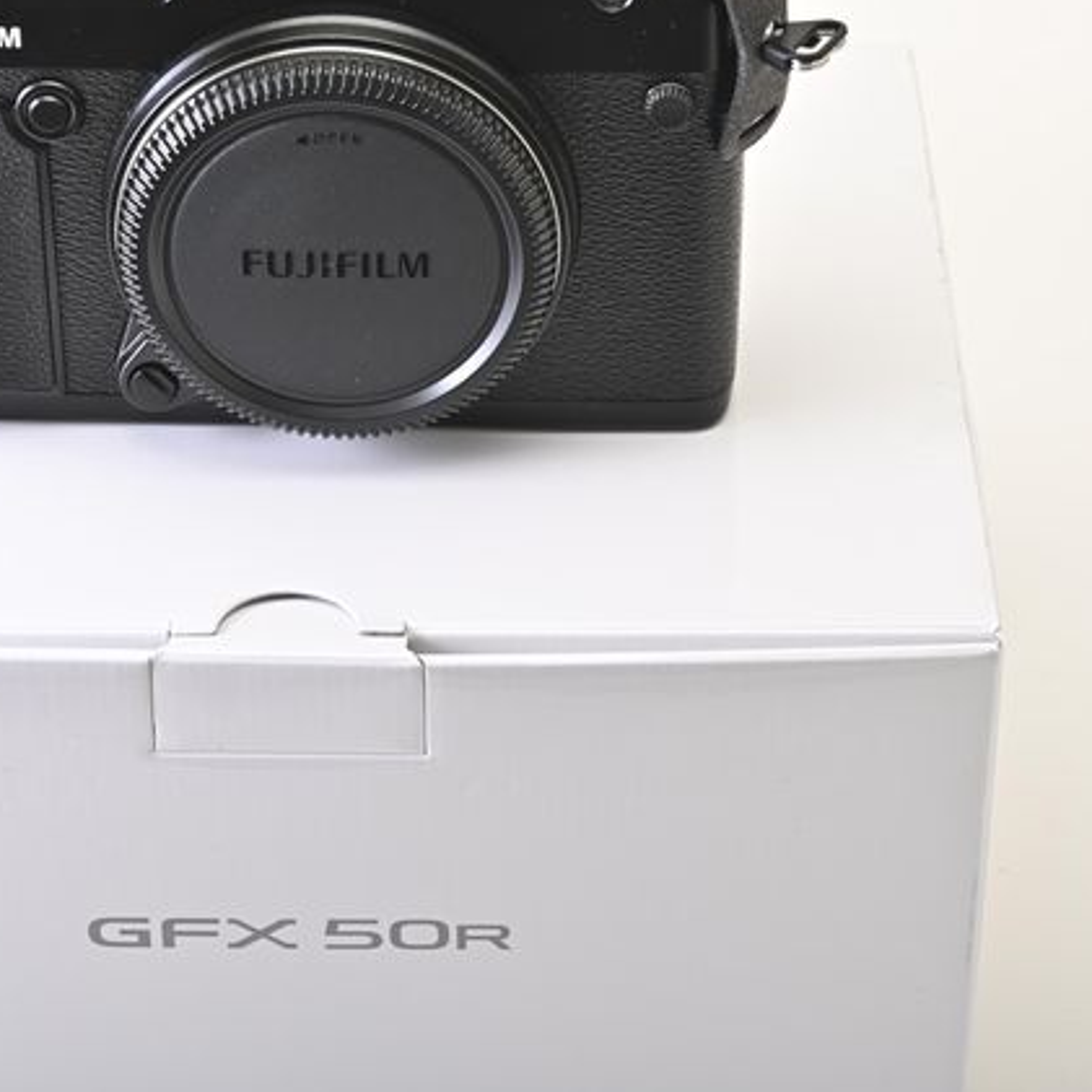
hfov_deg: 15.9
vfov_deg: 16.0
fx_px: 3890
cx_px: 340
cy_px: 495
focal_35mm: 109
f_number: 16
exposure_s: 1/200
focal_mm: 60
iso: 100
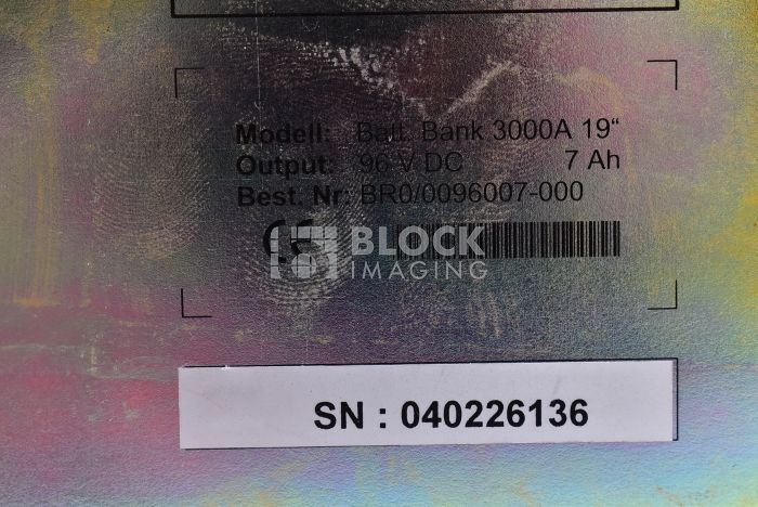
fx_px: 1738
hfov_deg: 24.6
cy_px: 254
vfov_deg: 16.6
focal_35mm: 82
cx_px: 379
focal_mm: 55
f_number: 9
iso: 400
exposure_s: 1/125
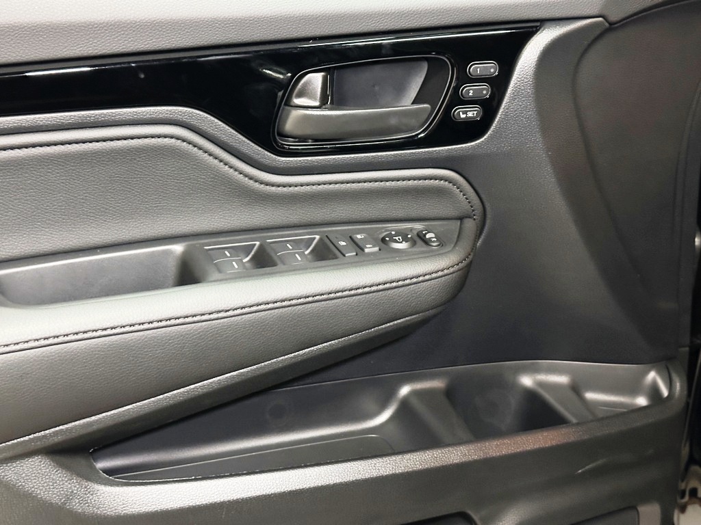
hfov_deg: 39.7
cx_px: 350
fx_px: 972
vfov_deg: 30.3
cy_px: 262
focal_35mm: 48
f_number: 1.78
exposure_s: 1/24
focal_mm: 6.86
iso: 640
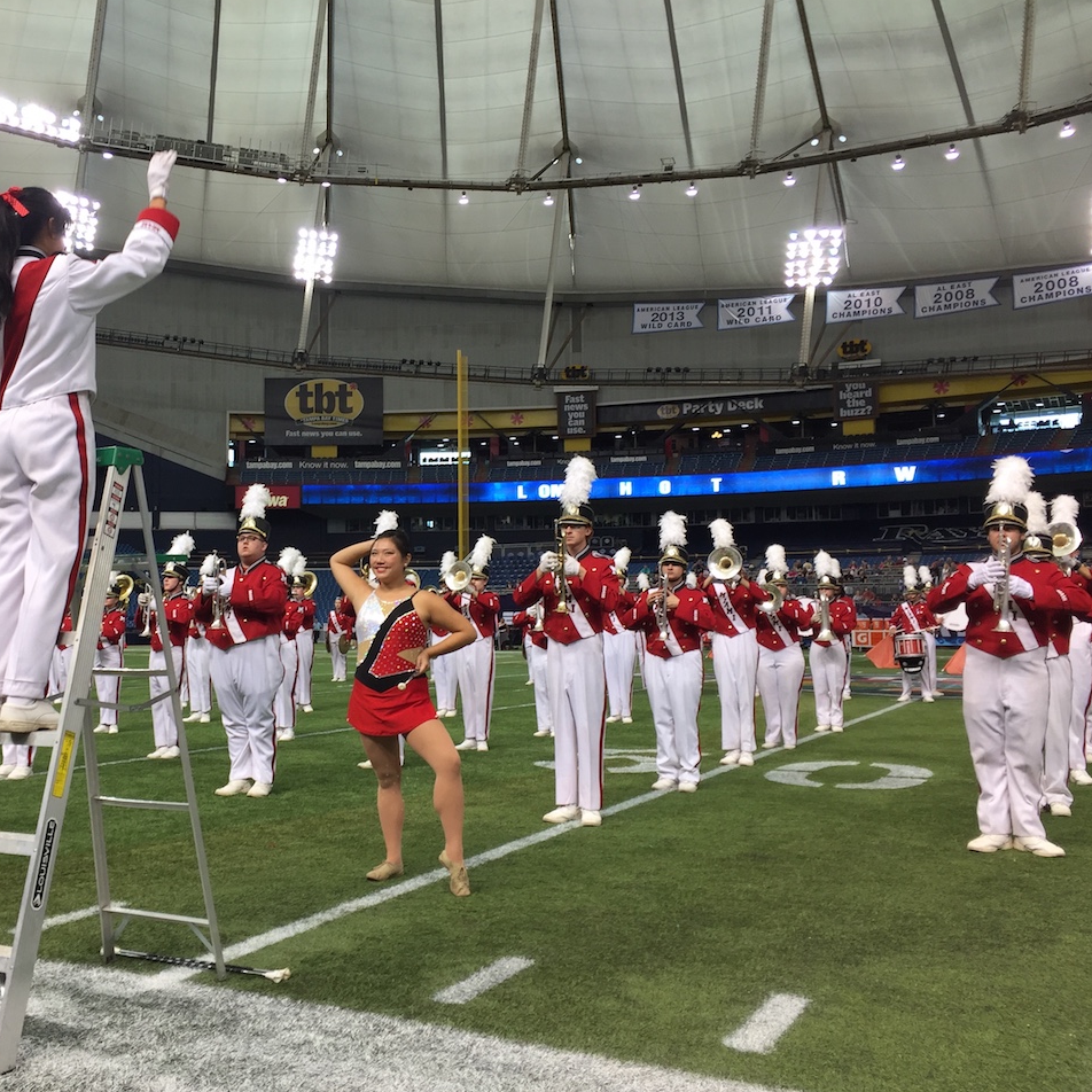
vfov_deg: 47.2
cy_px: 535
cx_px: 357
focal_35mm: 35
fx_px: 1249
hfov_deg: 46.4
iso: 40
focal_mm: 4.15
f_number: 2.2
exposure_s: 1/120
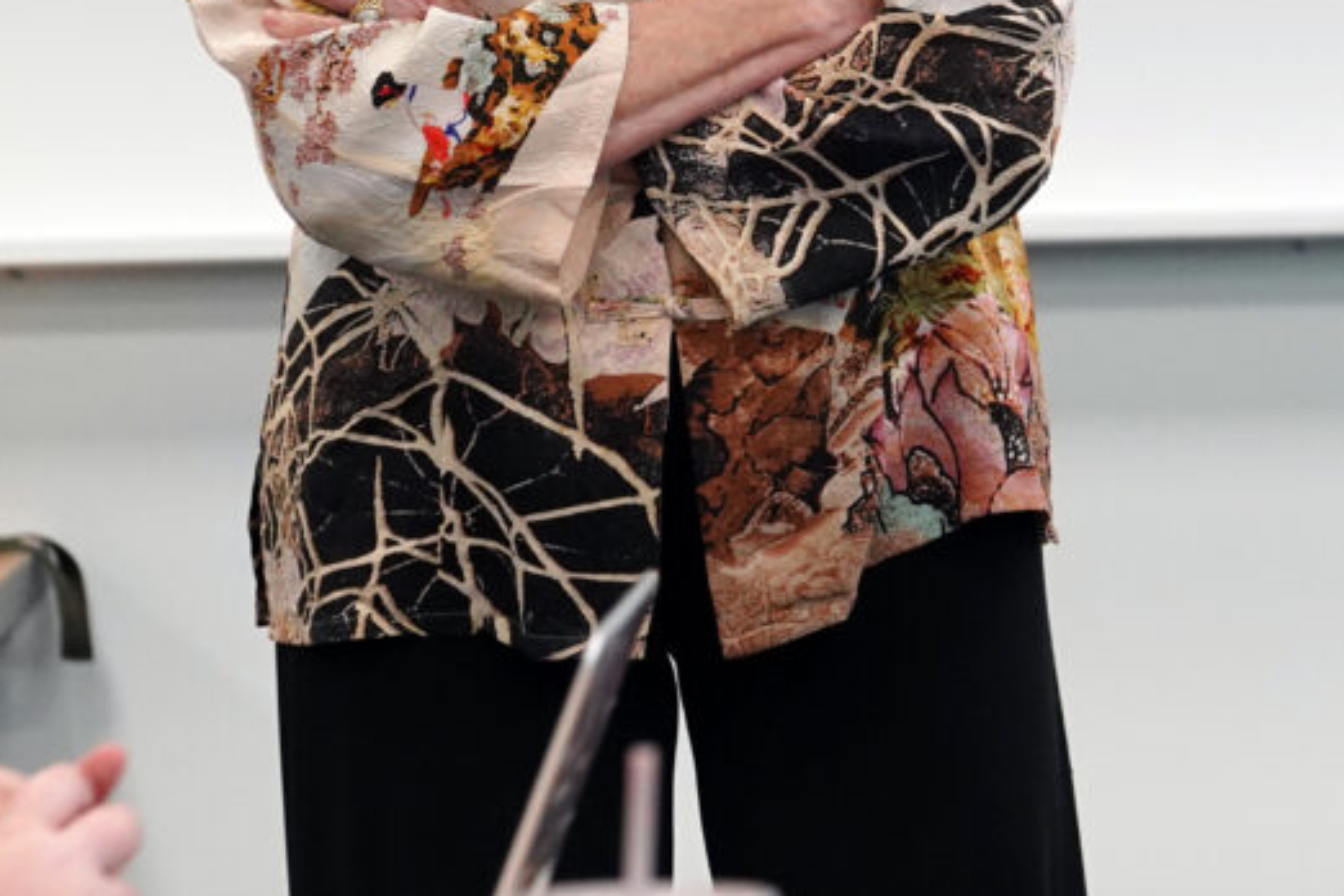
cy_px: 147
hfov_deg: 5.2
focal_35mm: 400
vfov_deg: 3.4
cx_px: 847
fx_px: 14932
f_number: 4.5
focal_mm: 136
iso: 3200
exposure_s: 1/250
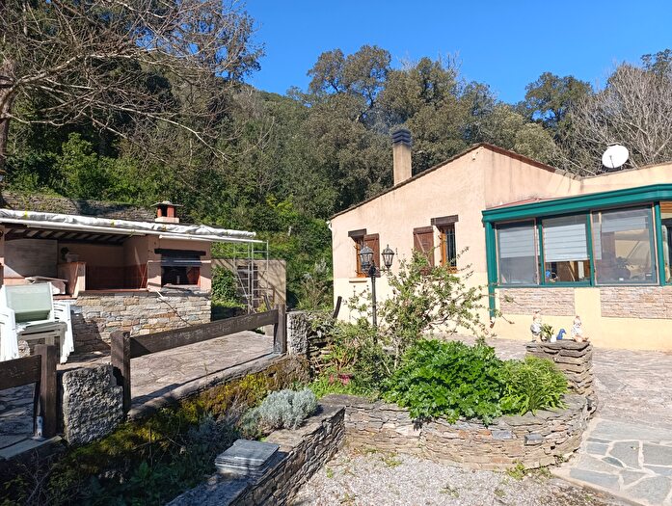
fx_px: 447
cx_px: 336
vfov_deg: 59.0
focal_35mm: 23
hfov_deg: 73.8
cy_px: 253
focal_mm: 6.14
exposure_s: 1/500
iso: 50
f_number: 1.6
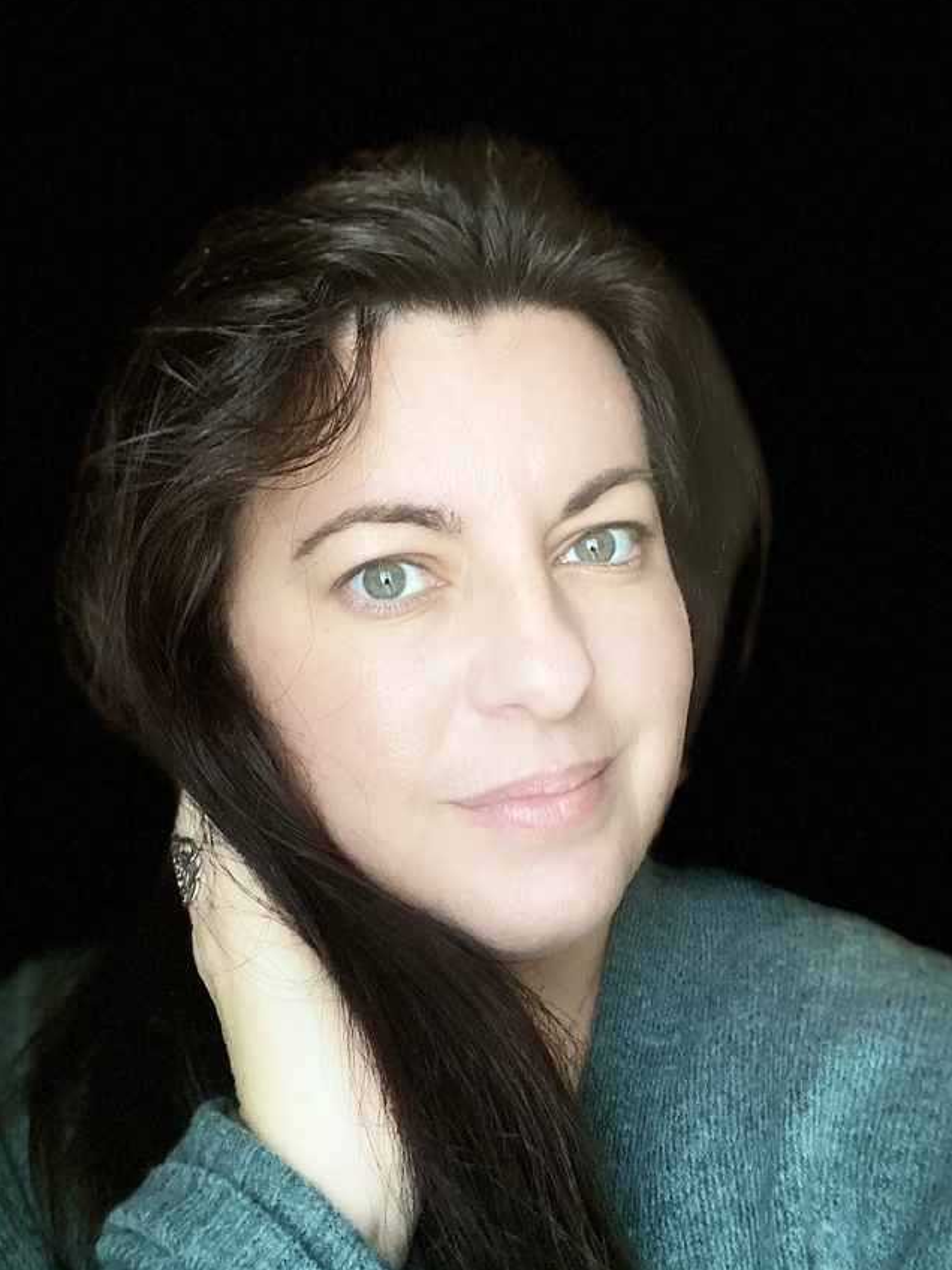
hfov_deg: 42.9
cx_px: 446
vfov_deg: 55.3
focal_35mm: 33
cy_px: 688
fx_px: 1210
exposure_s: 1/48
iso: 400
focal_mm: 2.71
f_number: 2.2
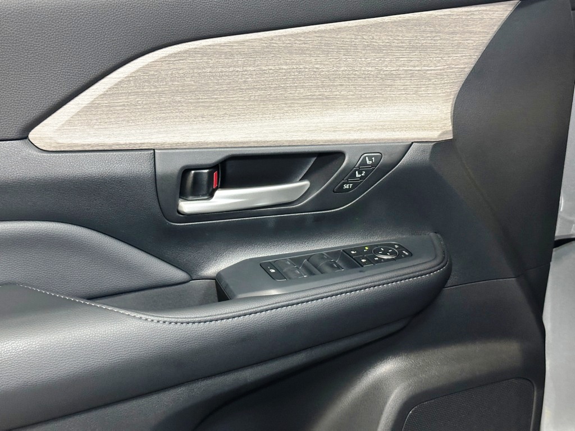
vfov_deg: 30.3
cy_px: 216
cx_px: 288
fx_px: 797
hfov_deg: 39.7
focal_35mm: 48
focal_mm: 6.86
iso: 500
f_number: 1.78
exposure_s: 1/30
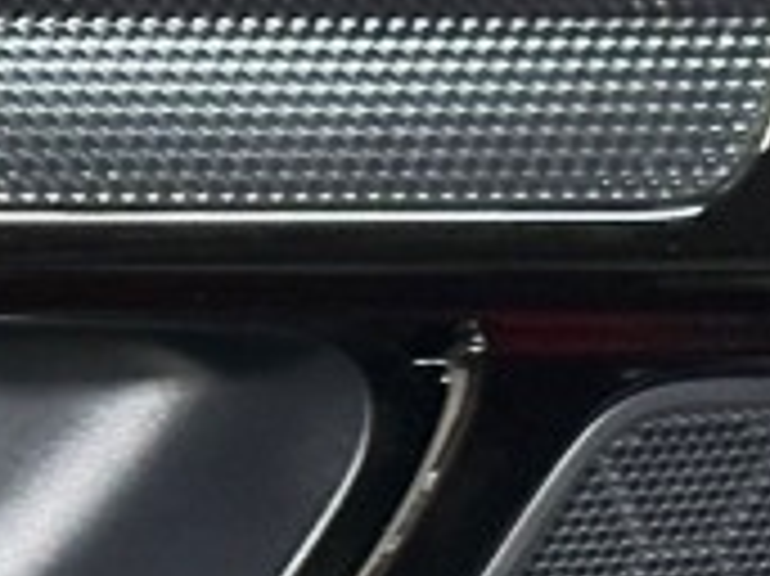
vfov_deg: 5.0
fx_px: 6402
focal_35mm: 288
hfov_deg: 6.7
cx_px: -784
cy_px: 1278
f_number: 1.78
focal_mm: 6.86
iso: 500
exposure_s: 1/30
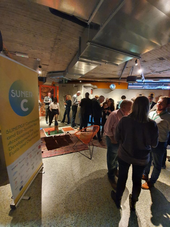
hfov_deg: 89.9
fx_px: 85
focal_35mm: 13
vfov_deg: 106.2
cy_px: 114
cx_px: 85
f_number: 2.2
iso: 640
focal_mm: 1.8
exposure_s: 1/25
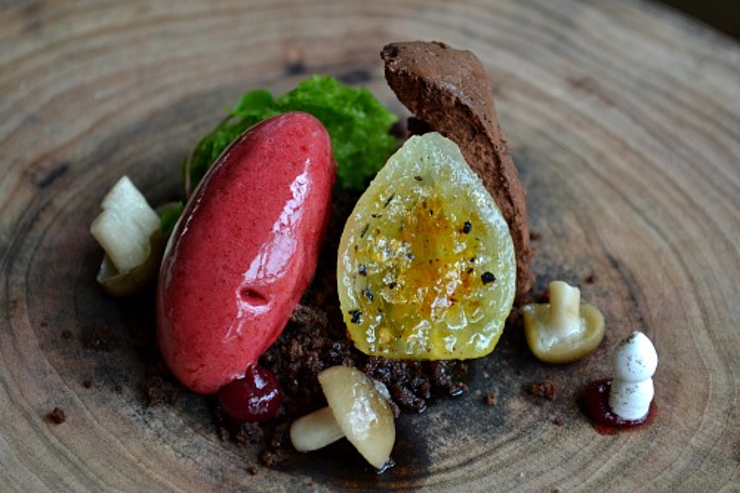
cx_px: 370
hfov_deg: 24.6
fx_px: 1695
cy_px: 246
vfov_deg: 16.5
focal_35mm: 82
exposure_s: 1/100
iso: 400
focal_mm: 55
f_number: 5.6
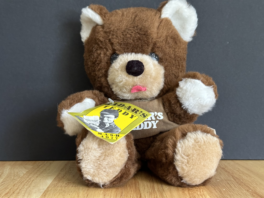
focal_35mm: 48
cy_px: 99
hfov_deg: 39.7
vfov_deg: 30.3
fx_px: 366
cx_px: 132
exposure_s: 1/40
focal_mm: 6.86
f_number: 1.78
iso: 400
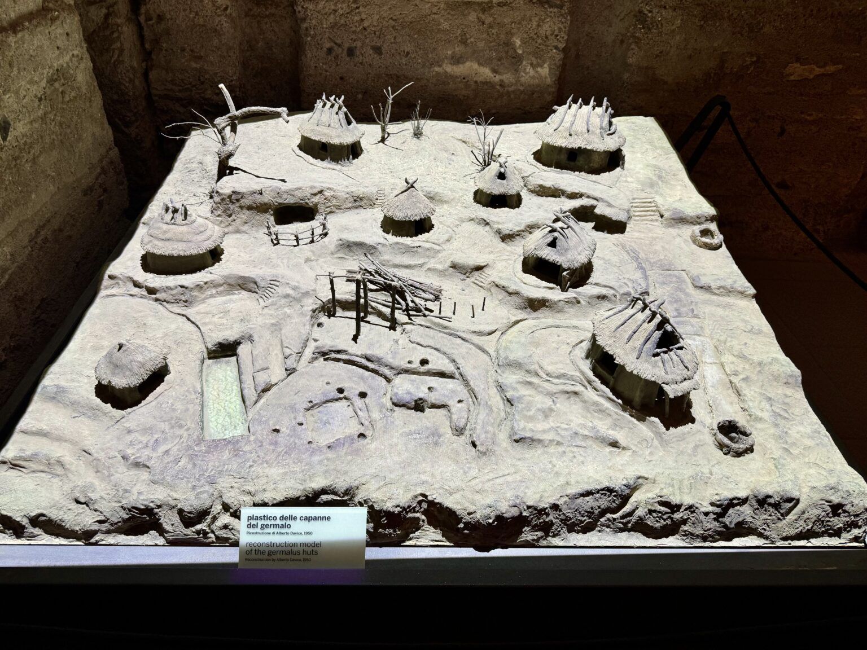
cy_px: 325
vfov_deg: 56.8
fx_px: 601
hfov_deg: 71.6
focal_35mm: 24
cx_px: 434
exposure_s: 1/50
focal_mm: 6.86
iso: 125
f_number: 1.78
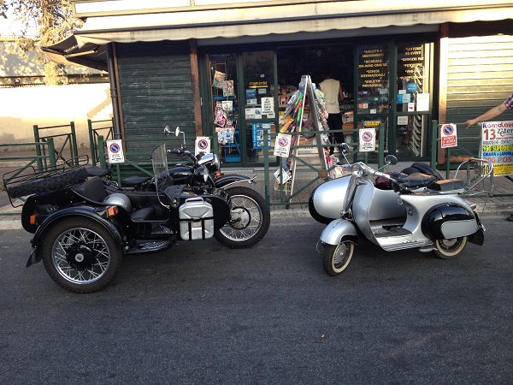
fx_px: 519
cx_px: 256
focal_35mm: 35
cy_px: 192
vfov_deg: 40.7
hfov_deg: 52.6
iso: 64
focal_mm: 4.28
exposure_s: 1/190
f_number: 2.4
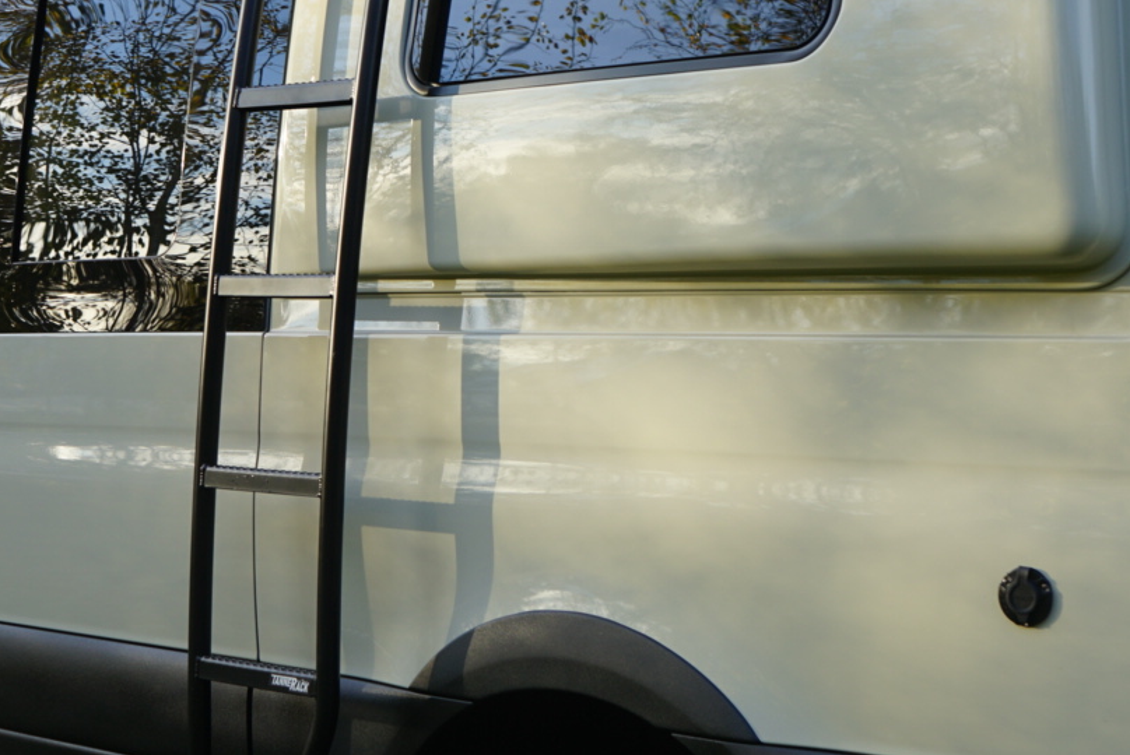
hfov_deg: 30.5
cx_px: 543
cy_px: 329
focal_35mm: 66
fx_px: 2073
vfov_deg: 20.6
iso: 100
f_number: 6.3
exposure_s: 1/80
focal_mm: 33
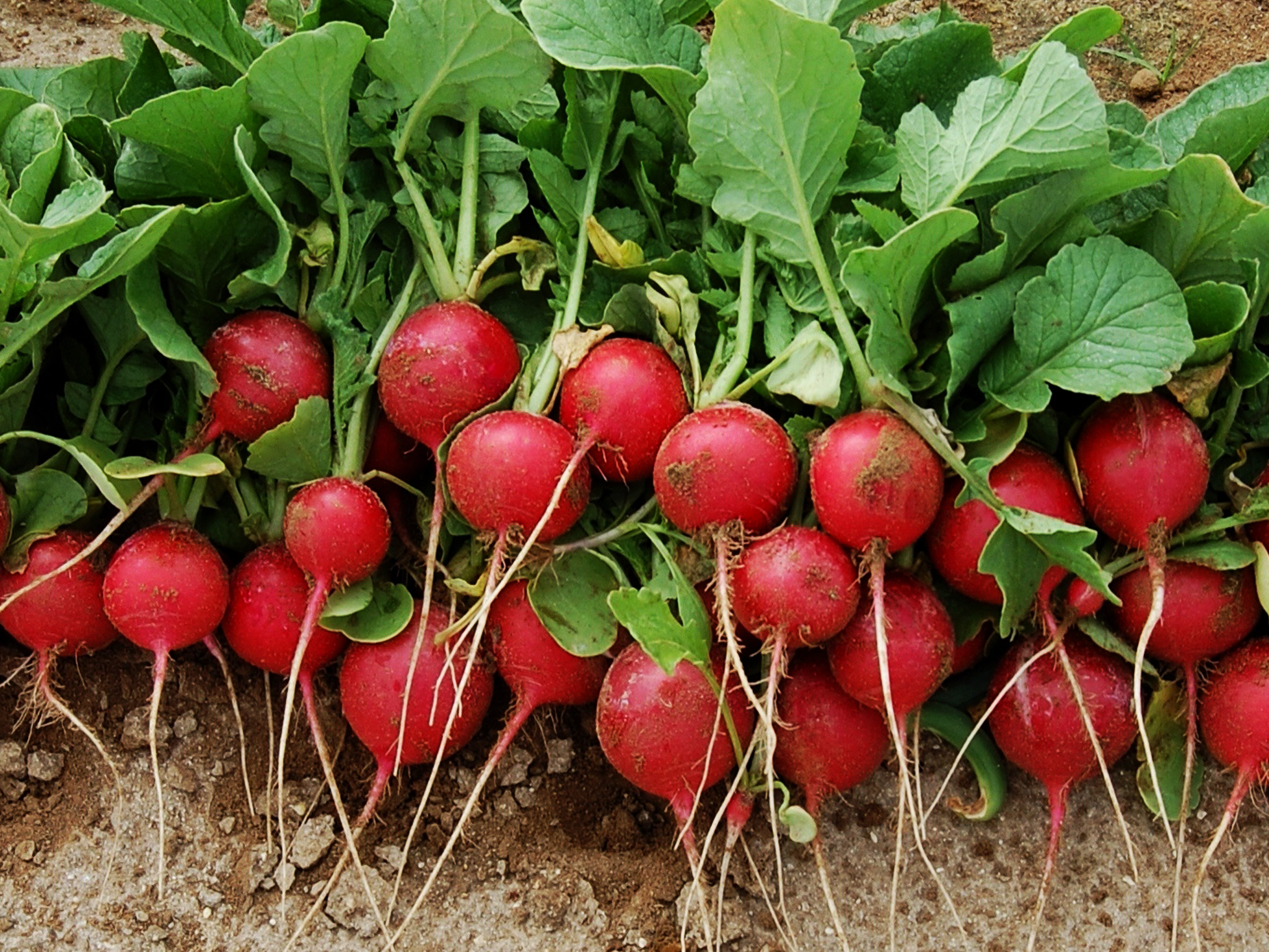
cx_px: 634
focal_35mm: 440
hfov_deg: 4.5
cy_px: 476
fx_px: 16130
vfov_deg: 3.4
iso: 100
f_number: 3.6
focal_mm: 52.2
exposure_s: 1/100
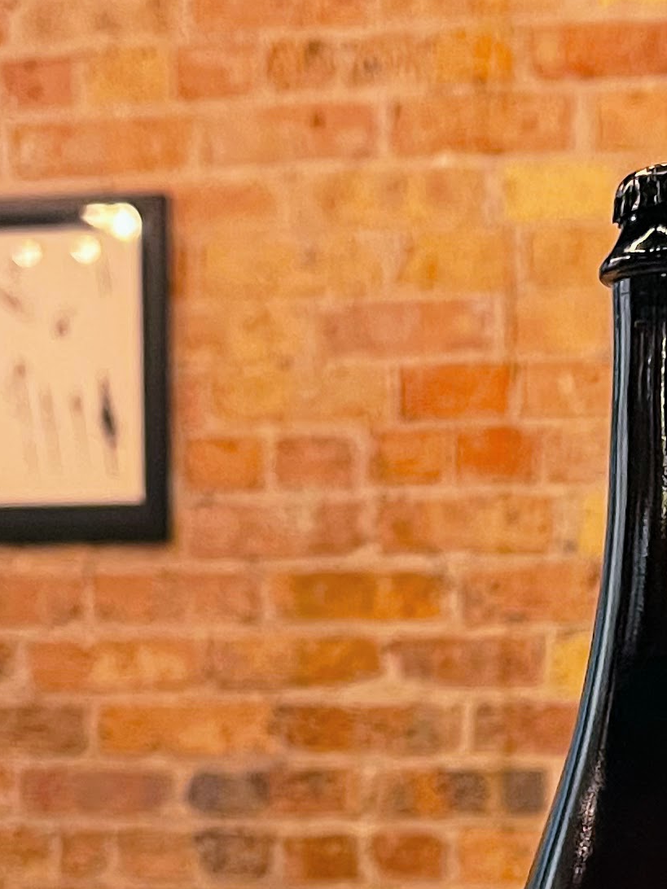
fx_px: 2466
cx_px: 615
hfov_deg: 15.2
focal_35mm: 96
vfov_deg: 19.3
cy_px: 1060
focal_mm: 5.1
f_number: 1.6
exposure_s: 1/60
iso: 500
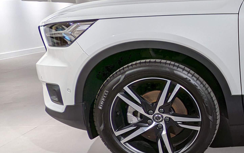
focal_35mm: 48
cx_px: 320
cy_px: 105
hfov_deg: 31.7
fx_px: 319
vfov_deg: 26.7
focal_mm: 2.35
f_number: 2.2
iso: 48
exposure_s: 1/37.3
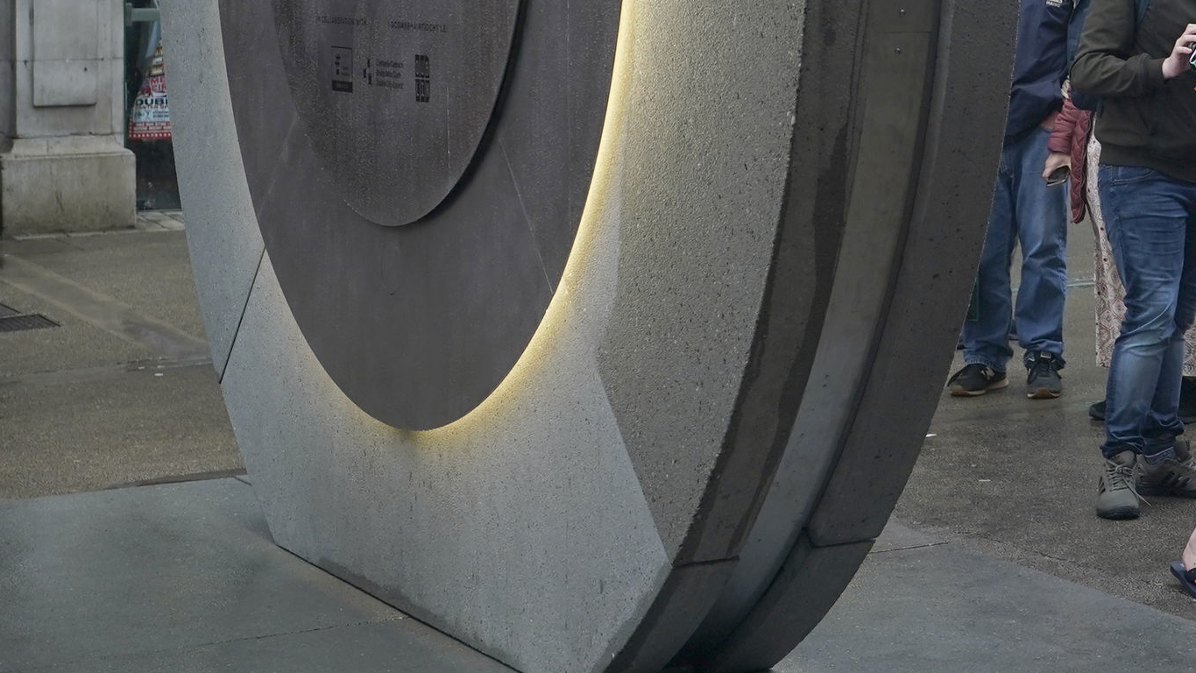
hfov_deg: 21.5
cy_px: -19
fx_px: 2981
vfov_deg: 12.7
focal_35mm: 94
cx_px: 1325
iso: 500
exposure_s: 1/250
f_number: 4.5
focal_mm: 35
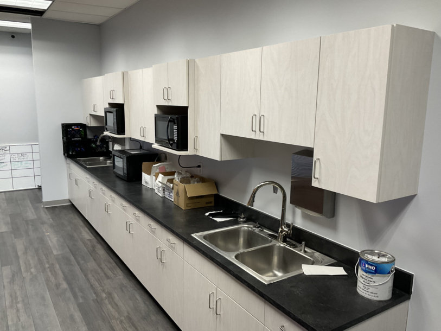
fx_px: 370
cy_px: 166
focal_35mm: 29
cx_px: 220
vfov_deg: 48.2
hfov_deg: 61.7
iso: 50
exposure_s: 1/60
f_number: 1.8
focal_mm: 3
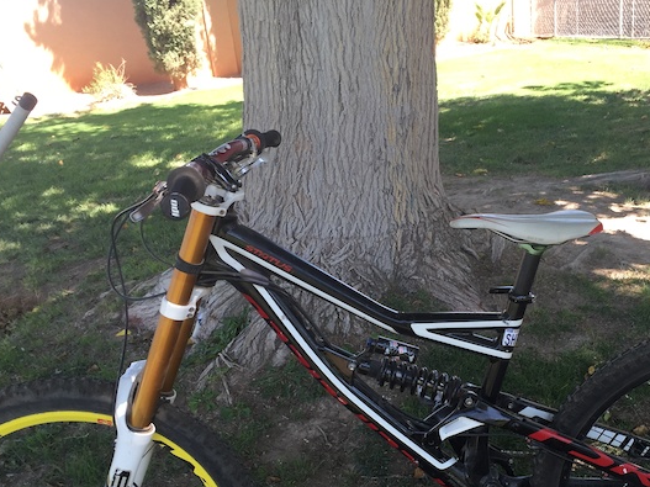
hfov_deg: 42.5
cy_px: 343
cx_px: 418
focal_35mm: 44
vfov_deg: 32.5
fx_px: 826
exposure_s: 1/172
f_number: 2.2
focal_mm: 4.15
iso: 32
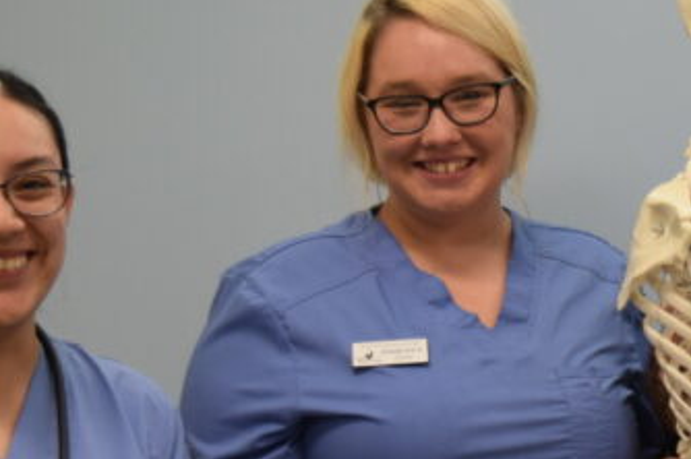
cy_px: 388
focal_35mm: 134
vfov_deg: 10.2
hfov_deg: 15.2
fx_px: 2561
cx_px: 627
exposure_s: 1/60
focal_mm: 29
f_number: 4.2
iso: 640
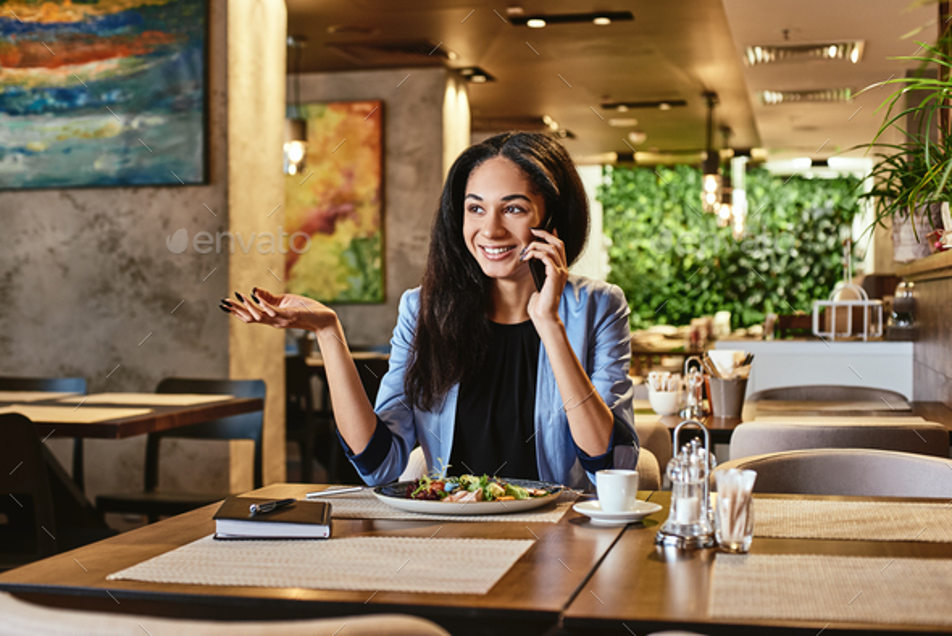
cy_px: 318
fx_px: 1323
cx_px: 476
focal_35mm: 50
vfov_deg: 27.0
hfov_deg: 39.6
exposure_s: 1/40
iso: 400
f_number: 4
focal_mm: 50
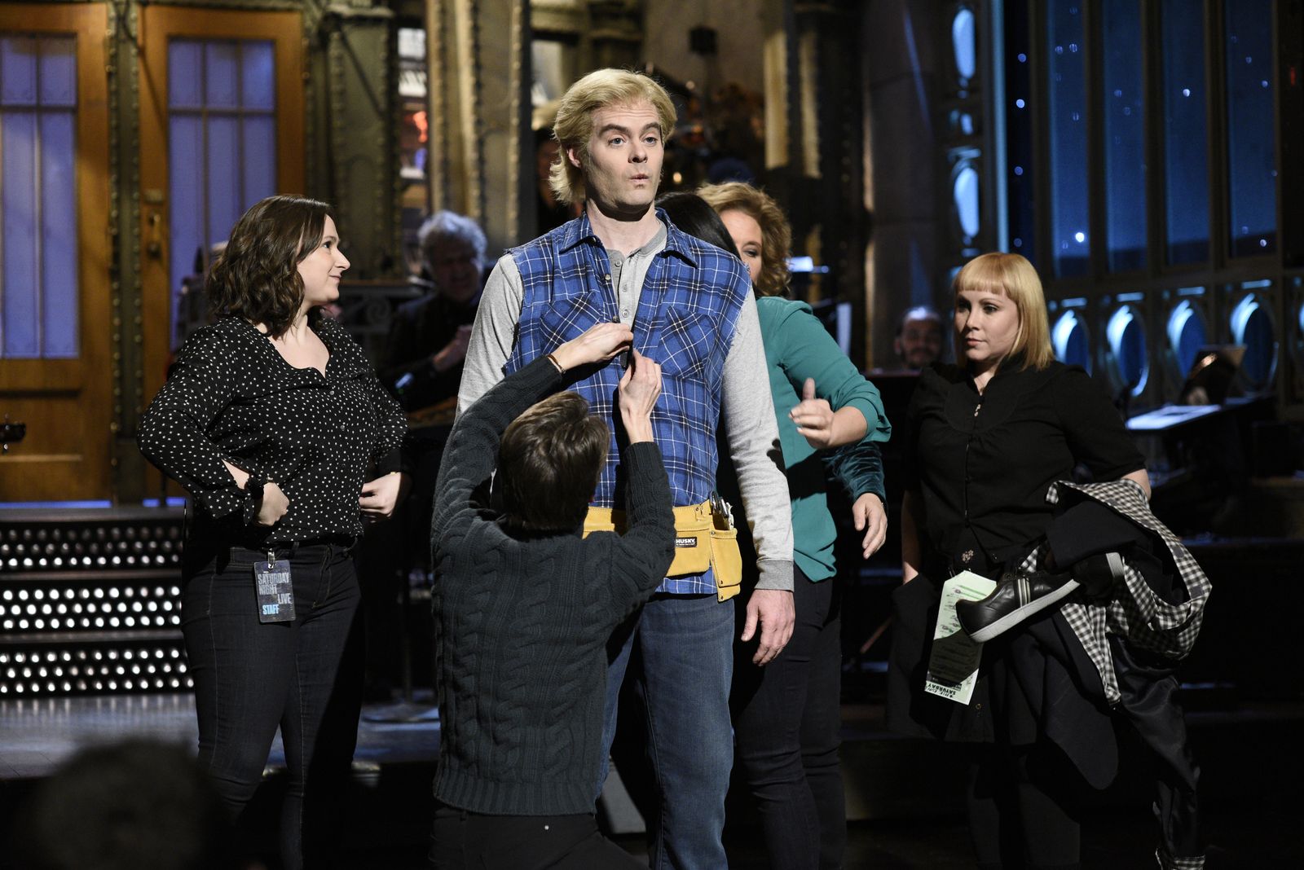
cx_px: 652
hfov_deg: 23.9
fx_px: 3080
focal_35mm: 85
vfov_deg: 16.1
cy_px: 435
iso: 3200
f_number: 4
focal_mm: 85
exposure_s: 1/200
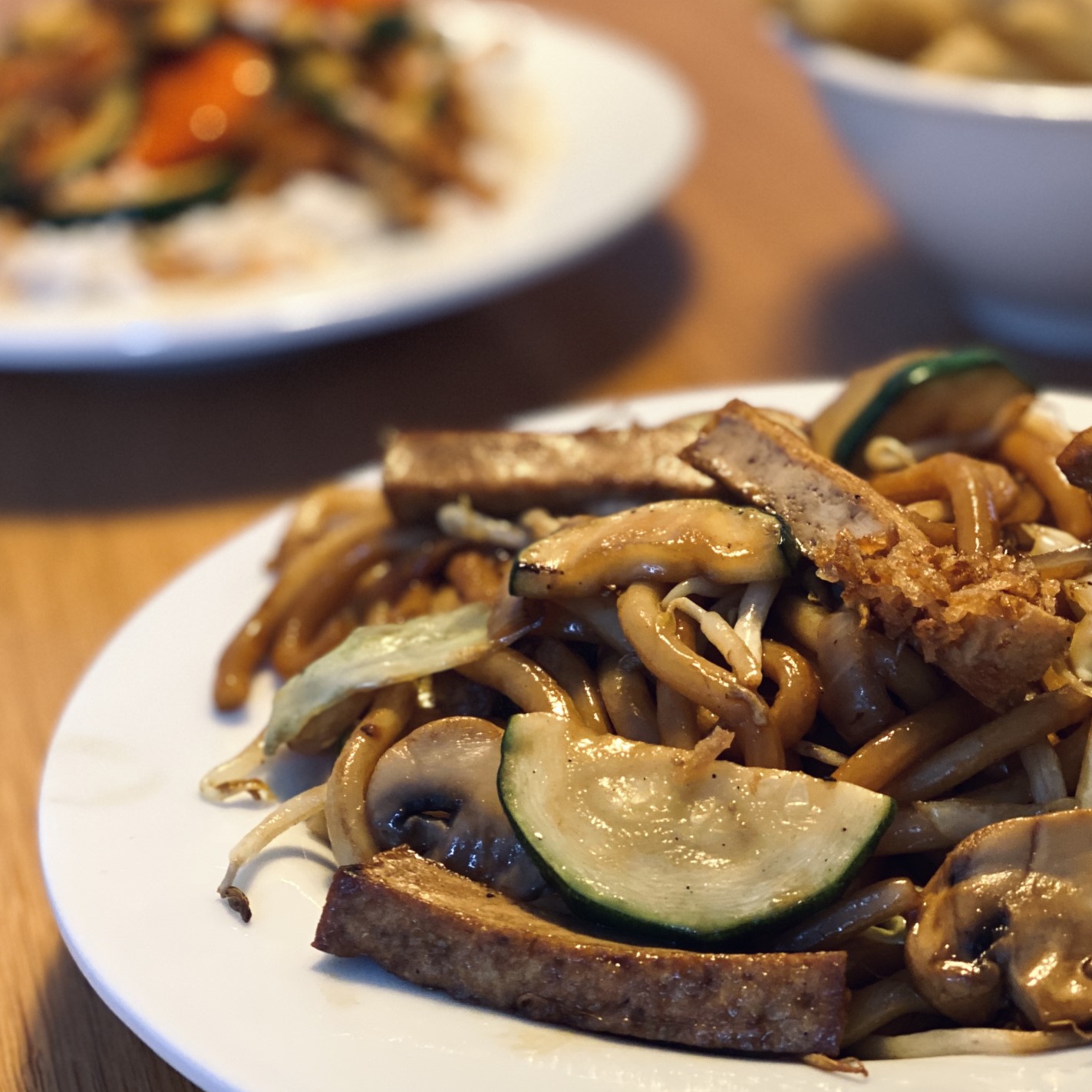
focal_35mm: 62
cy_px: 547
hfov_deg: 27.7
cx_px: 589
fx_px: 2213
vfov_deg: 27.7
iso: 200
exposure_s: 1/33
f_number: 2
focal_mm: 6
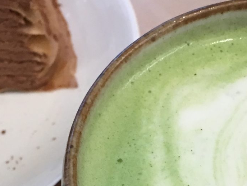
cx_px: 182
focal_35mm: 108
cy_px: 235
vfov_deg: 13.3
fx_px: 771
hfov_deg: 18.1
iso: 50
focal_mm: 4.15
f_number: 2.2
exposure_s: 1/33
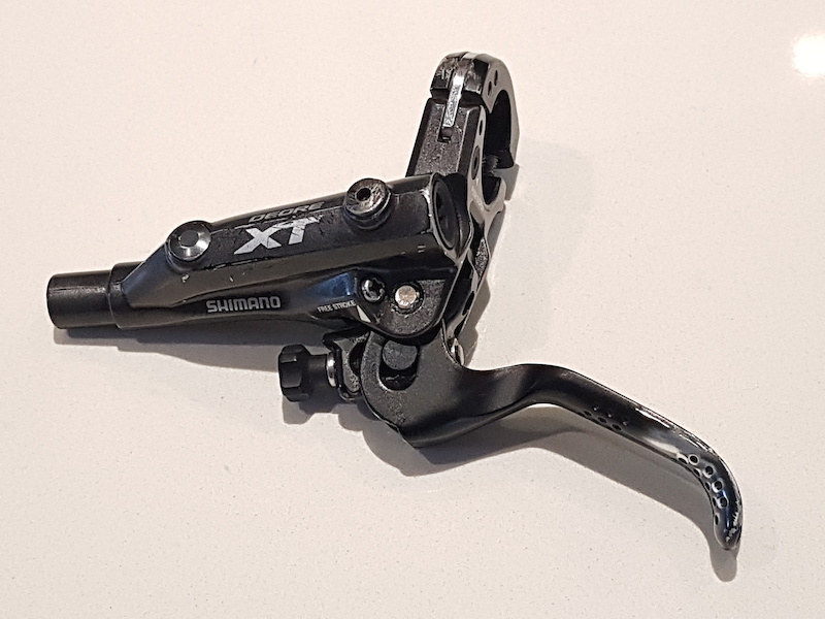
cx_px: 412
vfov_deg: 53.1
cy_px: 310
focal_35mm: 26
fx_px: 620
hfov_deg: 67.3
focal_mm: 4.2
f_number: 1.7
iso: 200
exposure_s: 1/60
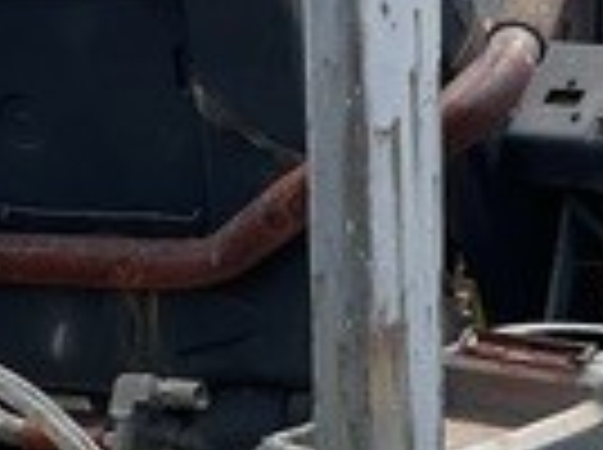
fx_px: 2417
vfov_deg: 10.5
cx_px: 333
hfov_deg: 14.2
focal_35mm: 139
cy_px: 522
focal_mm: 3
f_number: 1.8
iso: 16
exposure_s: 1/912
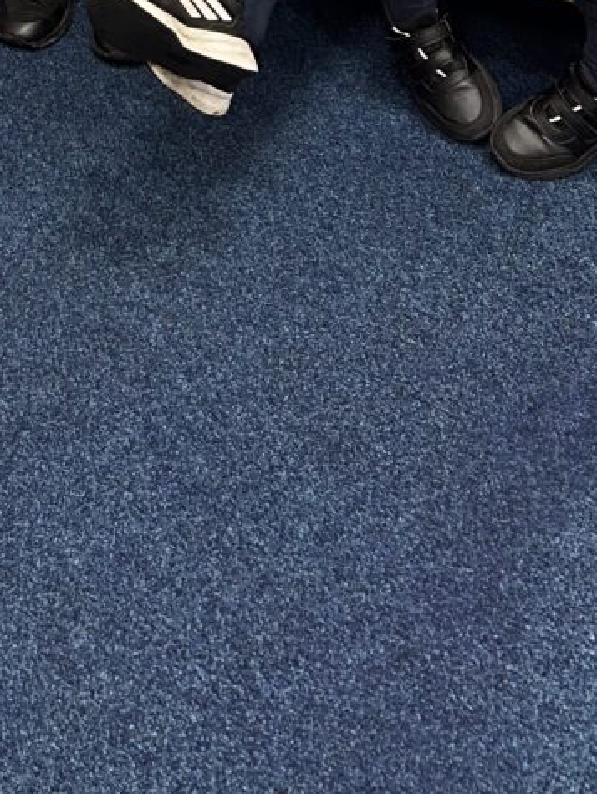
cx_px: -114
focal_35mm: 84
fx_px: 1929
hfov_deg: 16.9
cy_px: -488
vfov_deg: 19.4
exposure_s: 1/50
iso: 160
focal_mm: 5.7
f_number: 1.5
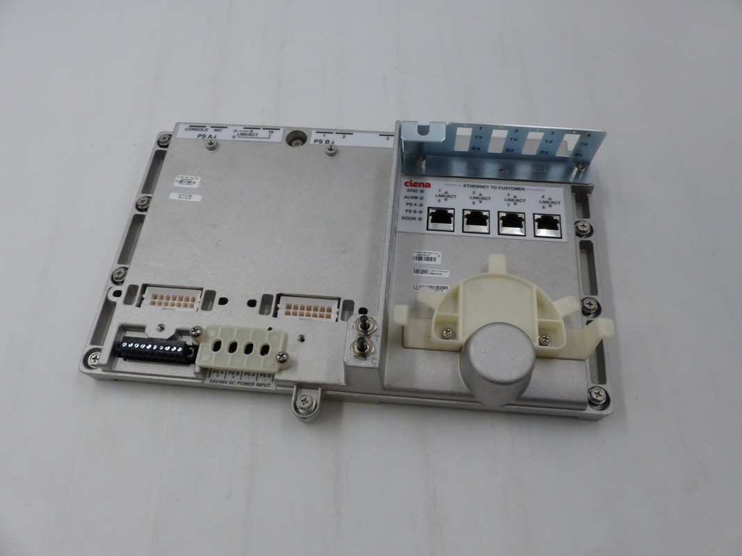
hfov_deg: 67.3
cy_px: 278
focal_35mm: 26
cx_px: 371
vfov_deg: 53.1
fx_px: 557
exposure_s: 1/250
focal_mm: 4.6
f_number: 4
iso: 200
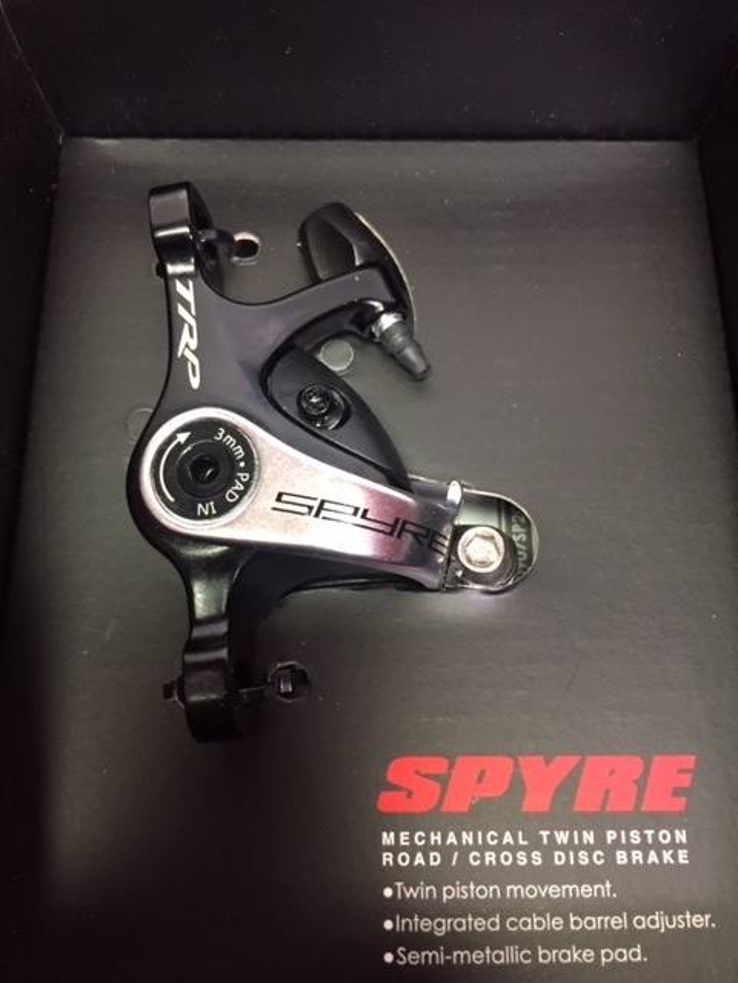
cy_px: 492
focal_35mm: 29
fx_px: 824
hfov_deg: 48.2
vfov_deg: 61.7
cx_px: 369
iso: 250
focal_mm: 4.15
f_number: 2.2
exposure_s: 1/20
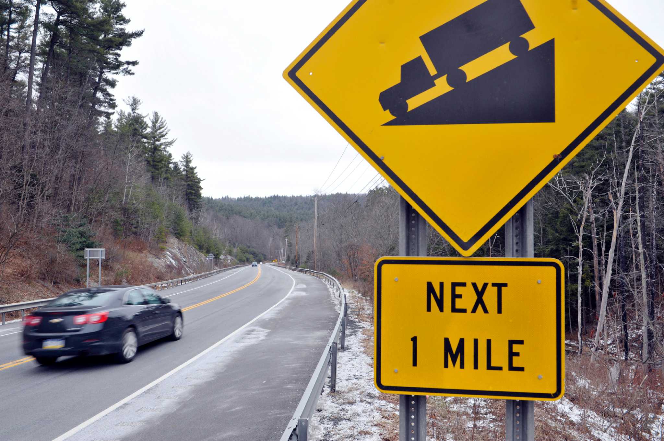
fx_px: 516
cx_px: 332
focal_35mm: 28
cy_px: 220
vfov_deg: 46.3
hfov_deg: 65.5
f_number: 8
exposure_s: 1/100
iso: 400
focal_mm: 28
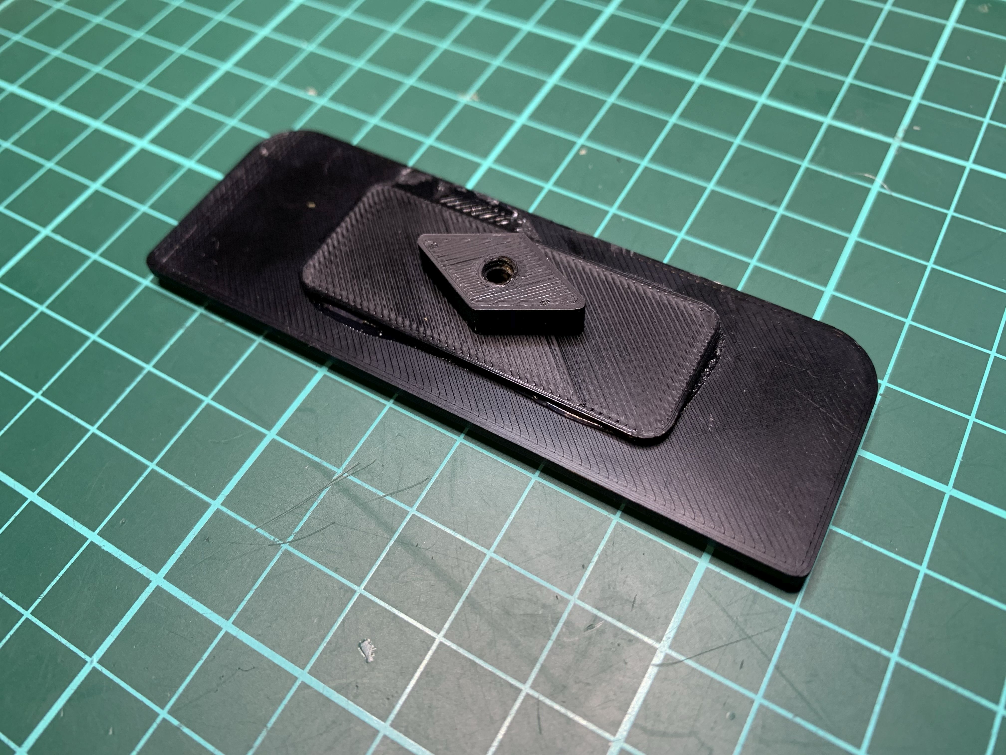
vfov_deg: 53.1
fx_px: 756
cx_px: 503
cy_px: 378
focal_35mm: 26
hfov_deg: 67.3
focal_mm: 4.25
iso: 100
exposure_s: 1/75
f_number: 1.8
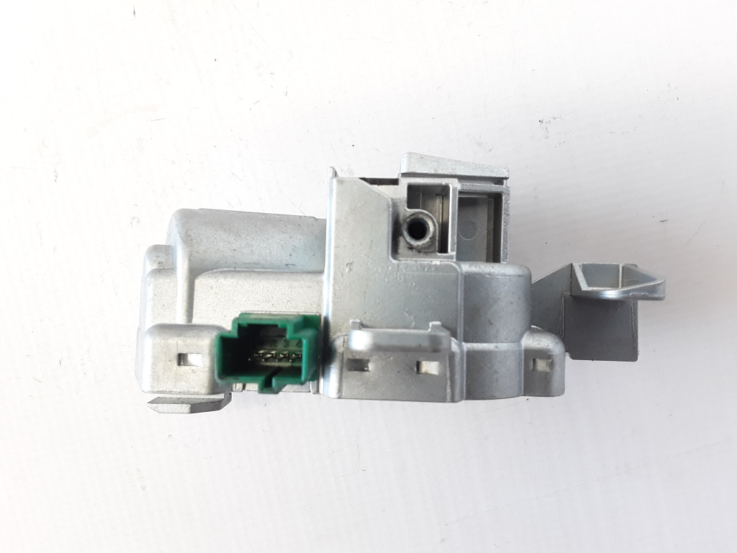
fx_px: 575
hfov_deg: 65.3
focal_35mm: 27
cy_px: 276
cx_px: 368
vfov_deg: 51.4
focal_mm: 2.91
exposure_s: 1/33
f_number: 1.9
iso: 50
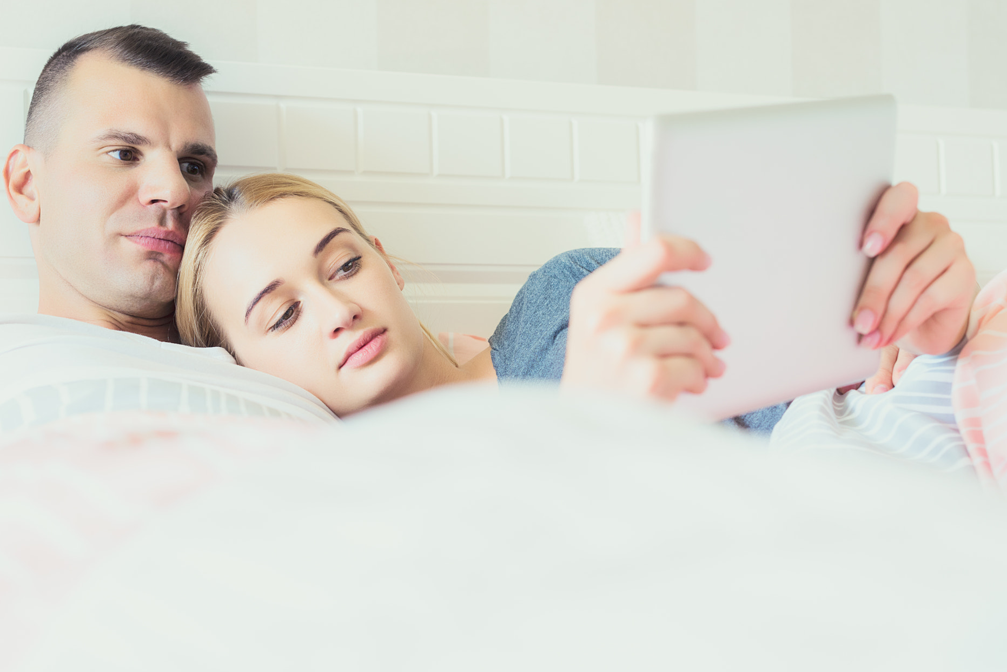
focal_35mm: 55
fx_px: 1539
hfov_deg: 36.2
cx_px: 458
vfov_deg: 24.6
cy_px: 312
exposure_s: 1/80
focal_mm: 50
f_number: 4
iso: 200
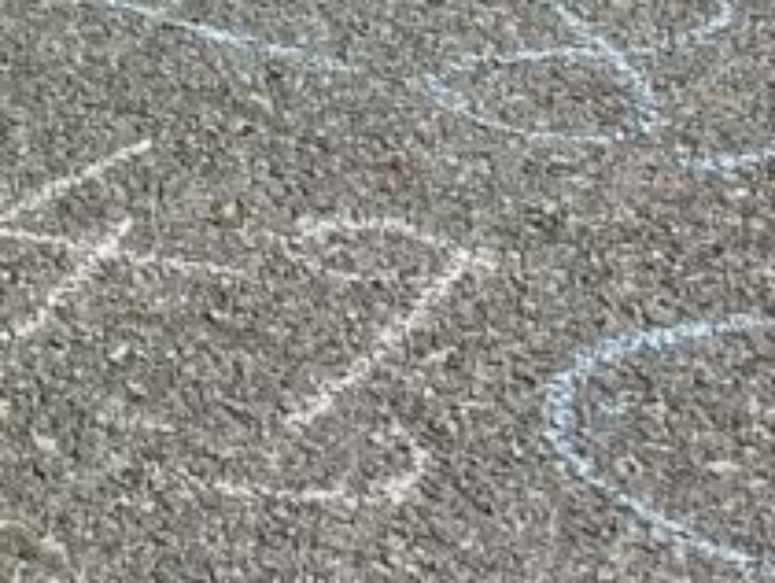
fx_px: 4169
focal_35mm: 186
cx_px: -675
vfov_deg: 7.8
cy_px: -356
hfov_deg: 10.0
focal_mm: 3.3
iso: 25
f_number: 2.4
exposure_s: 1/1235
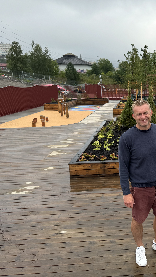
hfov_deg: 30.9
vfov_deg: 56.6
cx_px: 161
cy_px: 138
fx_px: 257
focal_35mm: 35
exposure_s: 1/1637
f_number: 1.78
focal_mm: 6.76
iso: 80
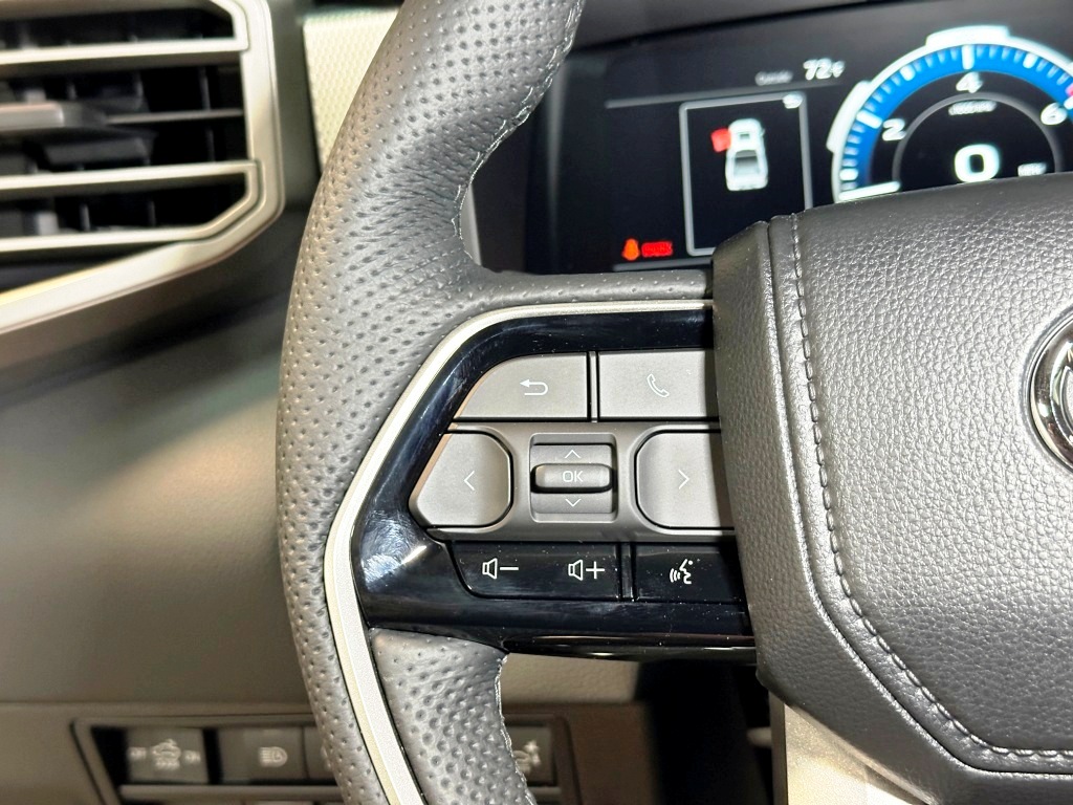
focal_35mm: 48
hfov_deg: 39.7
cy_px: 402
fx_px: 1488
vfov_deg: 30.3
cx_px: 536
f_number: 1.78
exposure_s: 1/30
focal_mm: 6.86
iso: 500
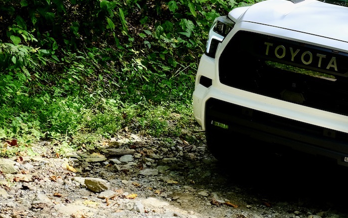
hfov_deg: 18.4
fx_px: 1024
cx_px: 399
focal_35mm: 108
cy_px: 62
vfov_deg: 12.1
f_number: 5.6
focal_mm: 24.9
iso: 320
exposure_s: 1/150
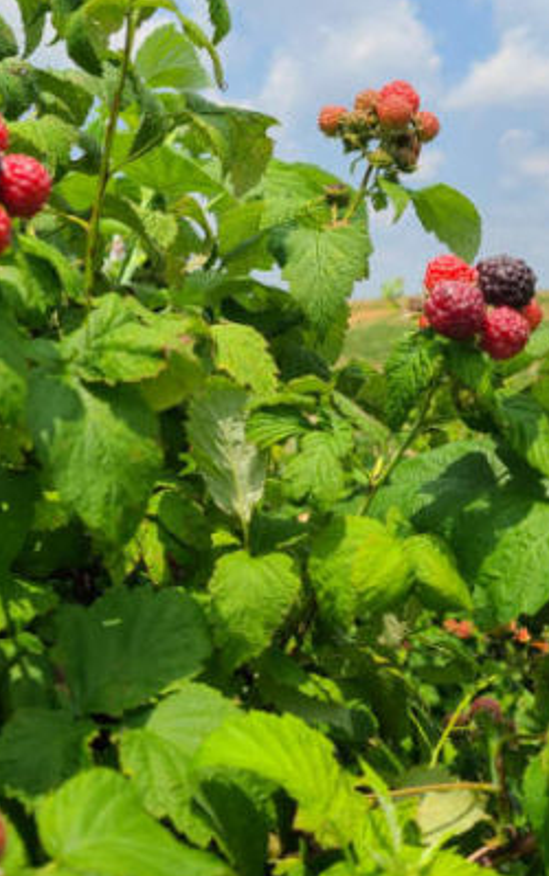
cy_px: 323
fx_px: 1266
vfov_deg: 37.9
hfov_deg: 24.4
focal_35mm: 53
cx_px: 211
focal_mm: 5.4
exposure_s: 1/2289
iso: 40
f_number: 1.8
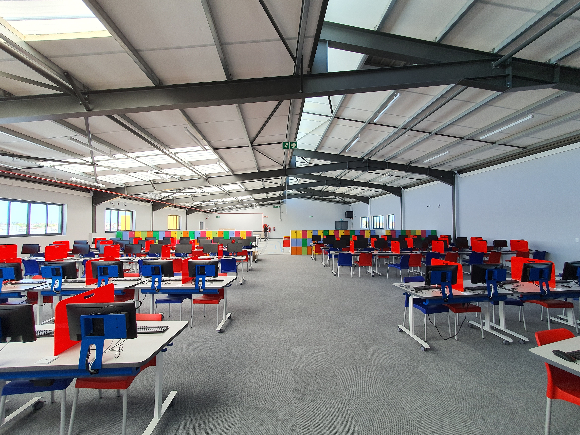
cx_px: 290
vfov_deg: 89.9
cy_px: 218
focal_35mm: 13
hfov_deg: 106.2
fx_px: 218
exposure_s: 1/100
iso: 50
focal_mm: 1.8
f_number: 2.2
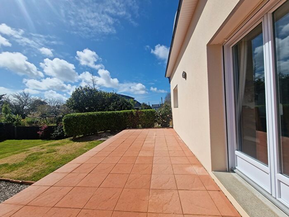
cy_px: 108
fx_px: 109
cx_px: 144
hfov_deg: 106.2
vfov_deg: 89.9
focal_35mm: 13
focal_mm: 2.2
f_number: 2.2
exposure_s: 1/5632
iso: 50
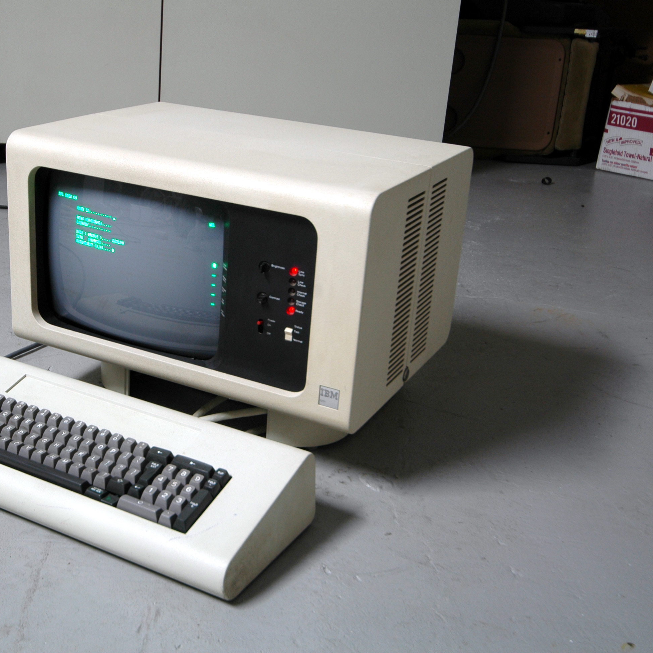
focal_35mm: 47
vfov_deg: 36.1
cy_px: 324
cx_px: 247
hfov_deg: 35.9
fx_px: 1003
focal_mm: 24
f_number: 5.6
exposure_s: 1/2
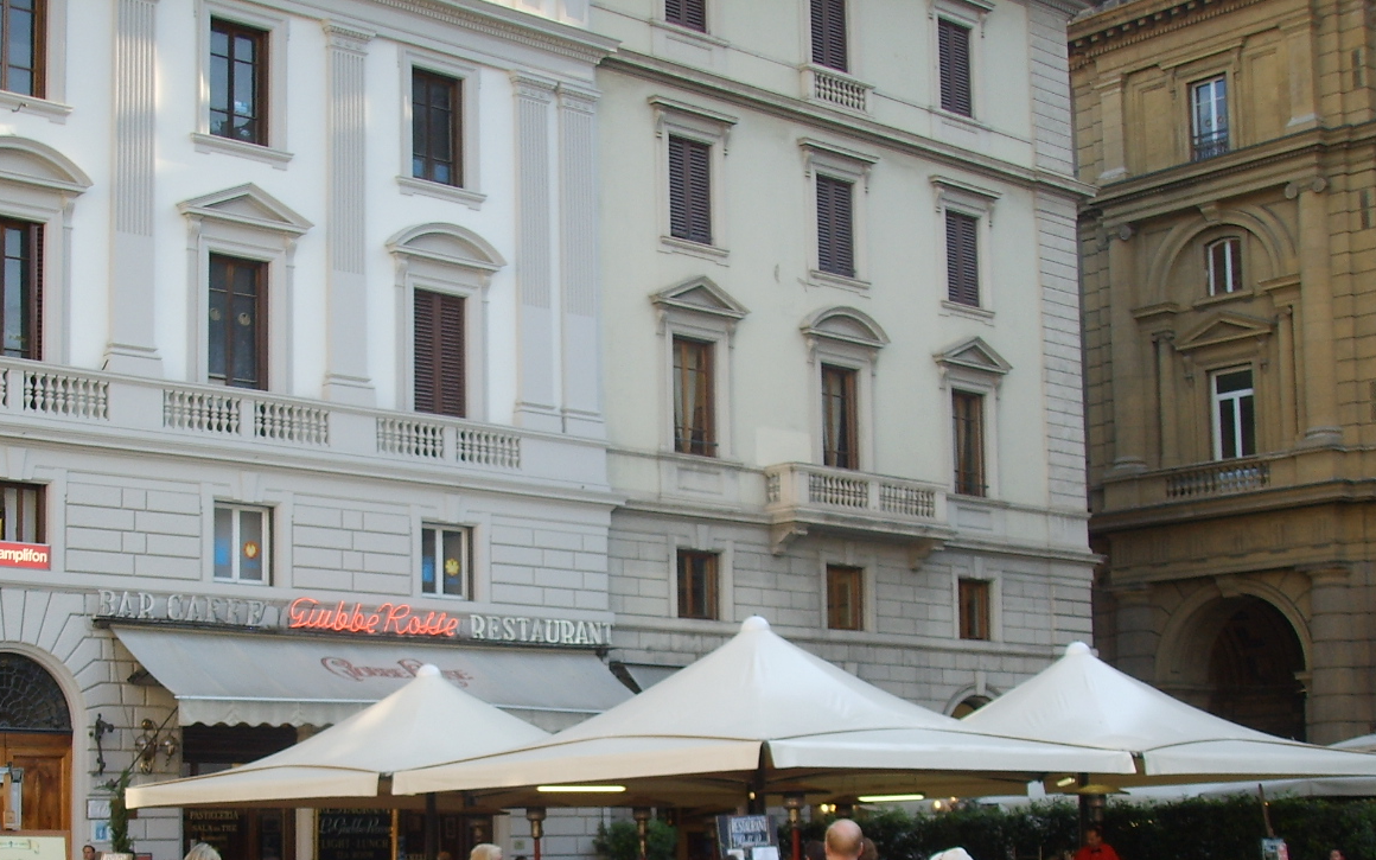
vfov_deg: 22.4
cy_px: 702
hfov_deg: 35.5
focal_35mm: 57
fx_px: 2138
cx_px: 535
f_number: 3.5
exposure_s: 1/125
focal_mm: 6.6
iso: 50
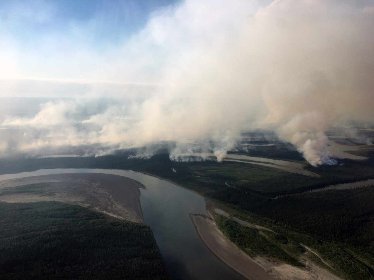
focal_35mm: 29
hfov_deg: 61.7
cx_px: 187
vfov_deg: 48.2
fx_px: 313
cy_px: 140
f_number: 2.2
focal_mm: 4.15
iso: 25
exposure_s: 1/1570
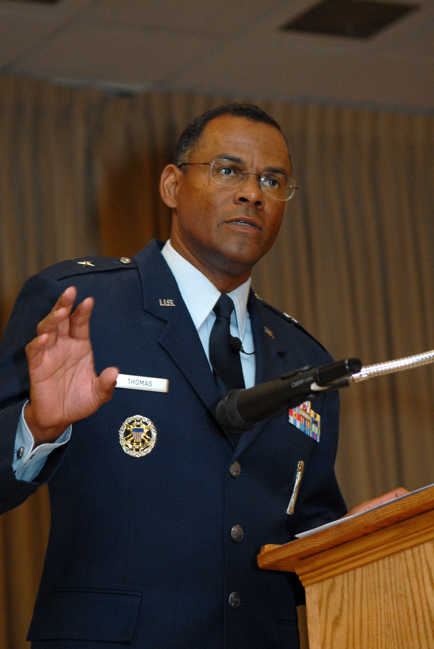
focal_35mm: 138
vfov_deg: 14.8
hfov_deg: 10.0
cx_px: 217
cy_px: 324
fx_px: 2488
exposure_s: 1/40
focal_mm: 92
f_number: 4
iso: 640
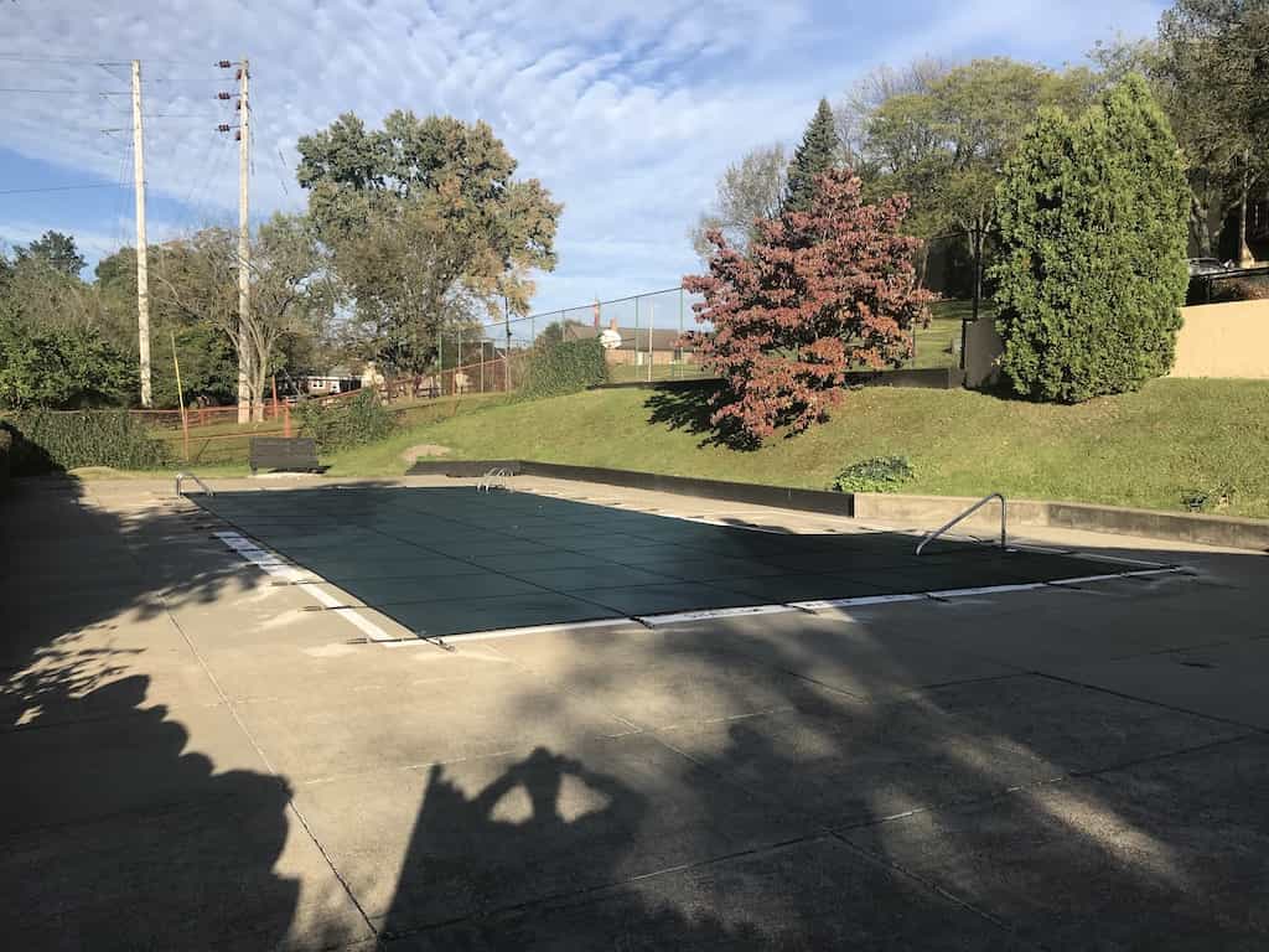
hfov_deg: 63.4
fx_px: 1026
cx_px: 634
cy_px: 476
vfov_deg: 49.7
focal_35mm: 28
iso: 20
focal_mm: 3.99
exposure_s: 1/1773
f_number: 1.8
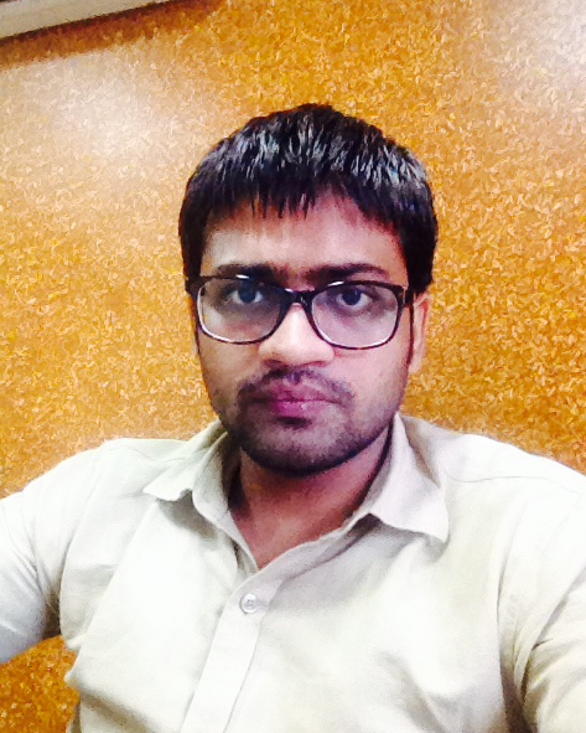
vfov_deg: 49.0
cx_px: 292
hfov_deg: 40.1
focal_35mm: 37
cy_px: 389
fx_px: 802
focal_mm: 1.85
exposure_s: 1/33
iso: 400
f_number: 2.4
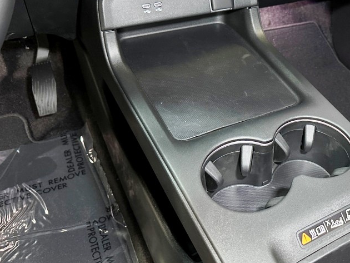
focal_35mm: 39
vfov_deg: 36.4
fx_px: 394
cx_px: 279
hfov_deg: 45.5
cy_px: 83
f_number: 1.78
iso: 1000
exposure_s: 1/30
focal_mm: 6.86
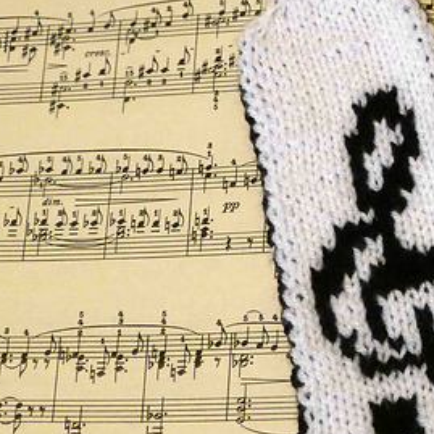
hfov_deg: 14.0
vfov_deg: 14.3
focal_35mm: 122
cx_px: 465
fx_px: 1731
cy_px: 221
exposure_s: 1/30
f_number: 4.7
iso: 400
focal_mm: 10.3
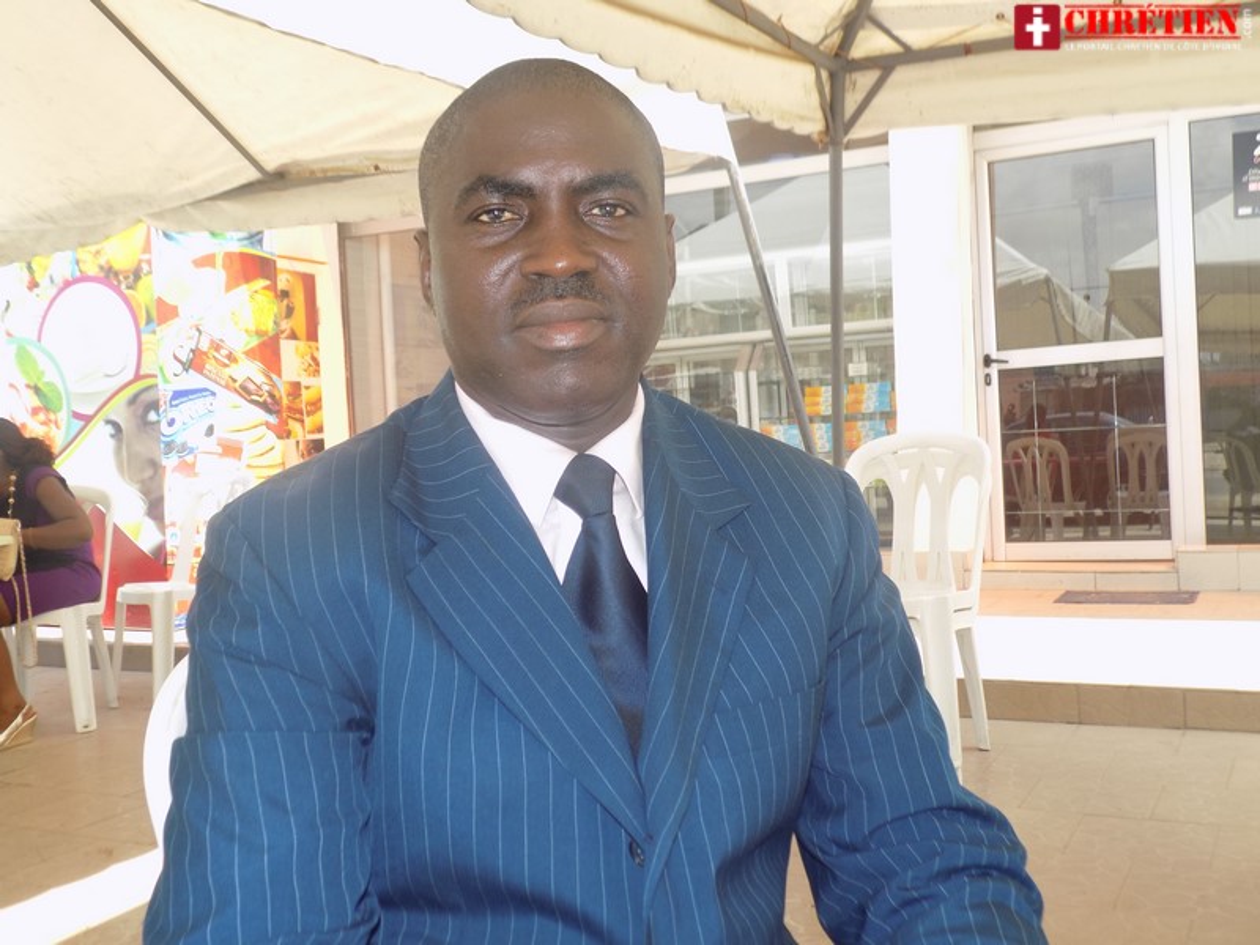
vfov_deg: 41.8
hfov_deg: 54.0
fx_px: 1238
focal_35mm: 34
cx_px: 630
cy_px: 472
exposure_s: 1/200
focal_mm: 6.1
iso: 80
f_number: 3.4
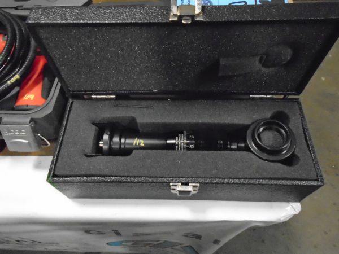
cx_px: 170
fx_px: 255
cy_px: 127
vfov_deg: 53.1
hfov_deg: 67.3
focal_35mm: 26
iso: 1600
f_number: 3.2
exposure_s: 1/30
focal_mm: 4.6
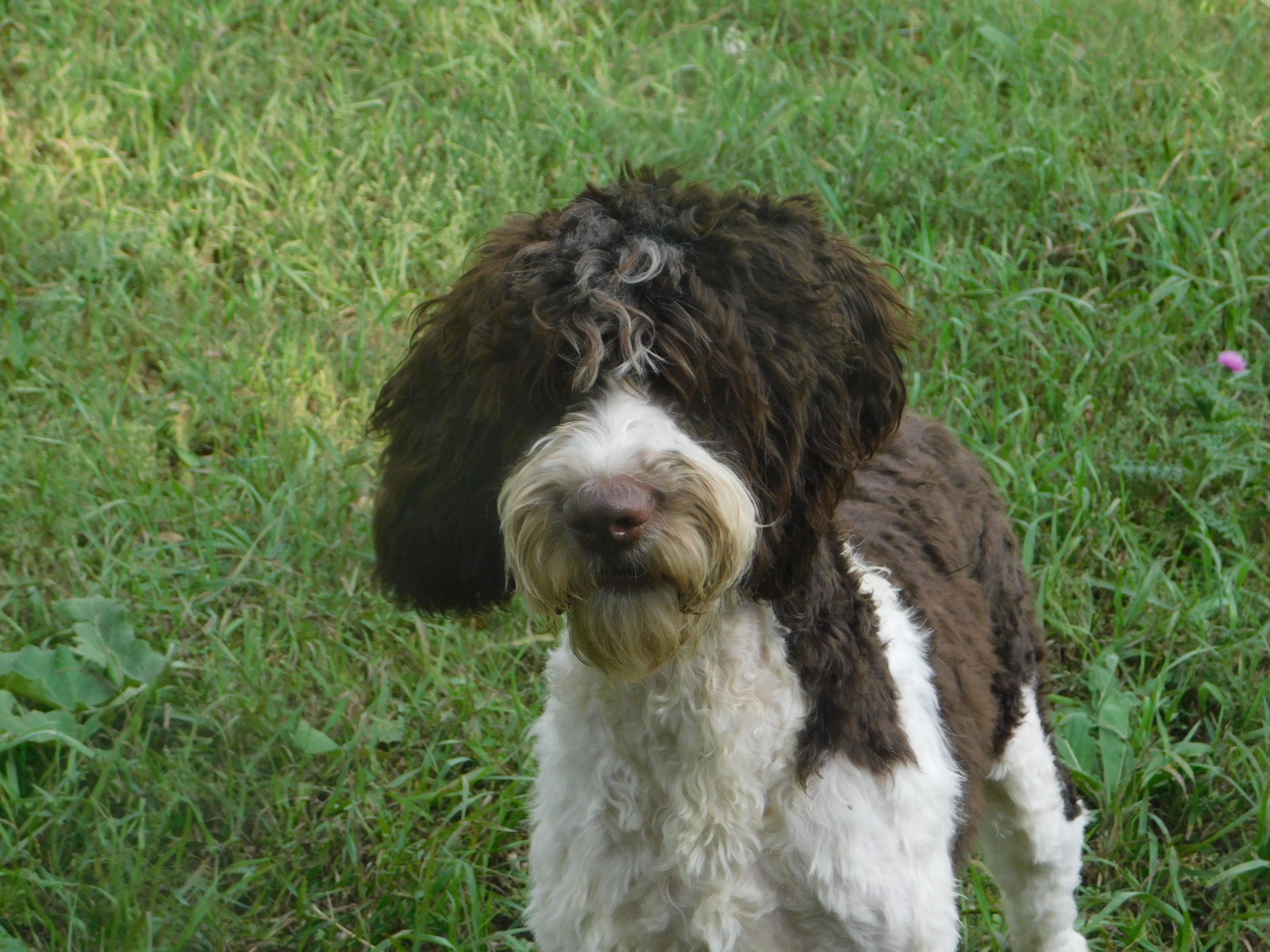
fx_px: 4219
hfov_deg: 17.1
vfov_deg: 12.9
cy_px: 476
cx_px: 635
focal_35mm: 115
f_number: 4.8
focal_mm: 20.3
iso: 250
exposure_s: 1/250
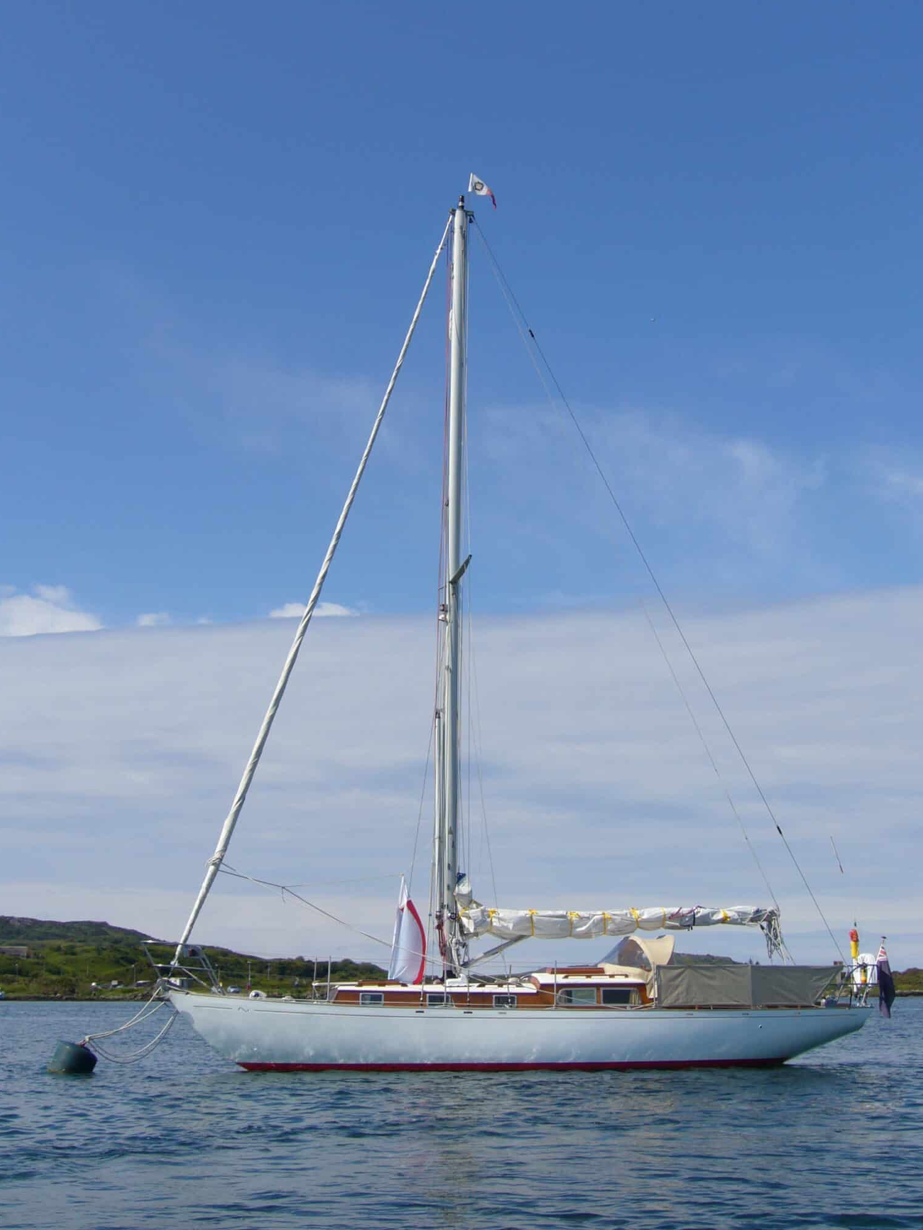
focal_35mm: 51
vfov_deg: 37.5
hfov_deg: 28.6
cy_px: 613
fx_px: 1813
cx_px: 468
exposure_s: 1/400
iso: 80
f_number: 6.7
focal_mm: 8.3
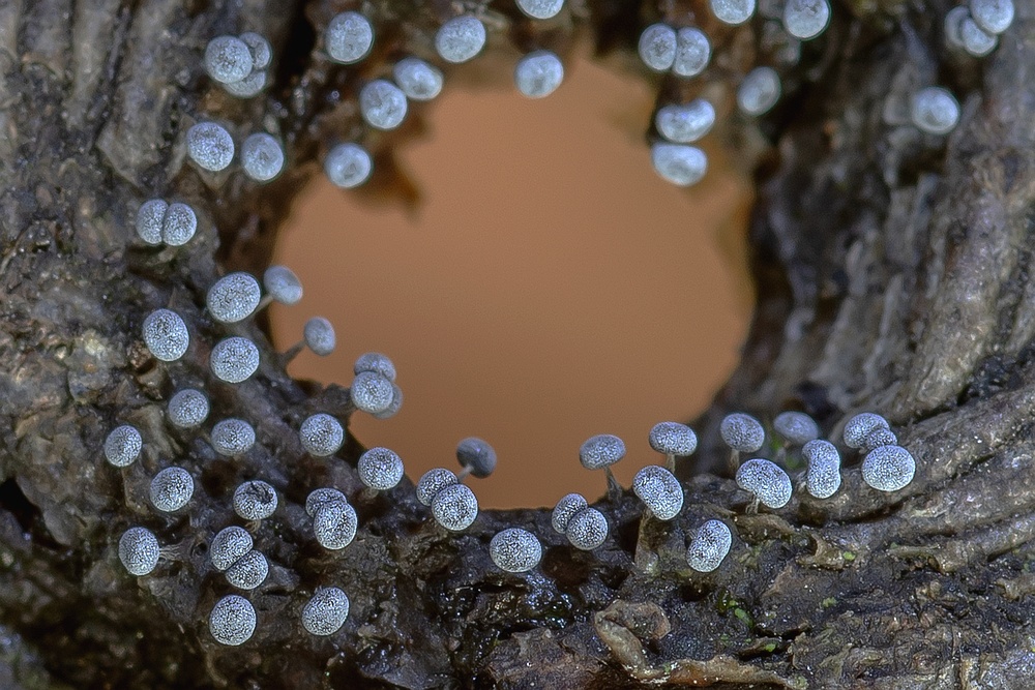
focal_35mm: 157
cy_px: 345
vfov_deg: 8.7
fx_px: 4514
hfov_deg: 13.1
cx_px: 518
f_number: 9
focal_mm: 105
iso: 100
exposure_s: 1/8
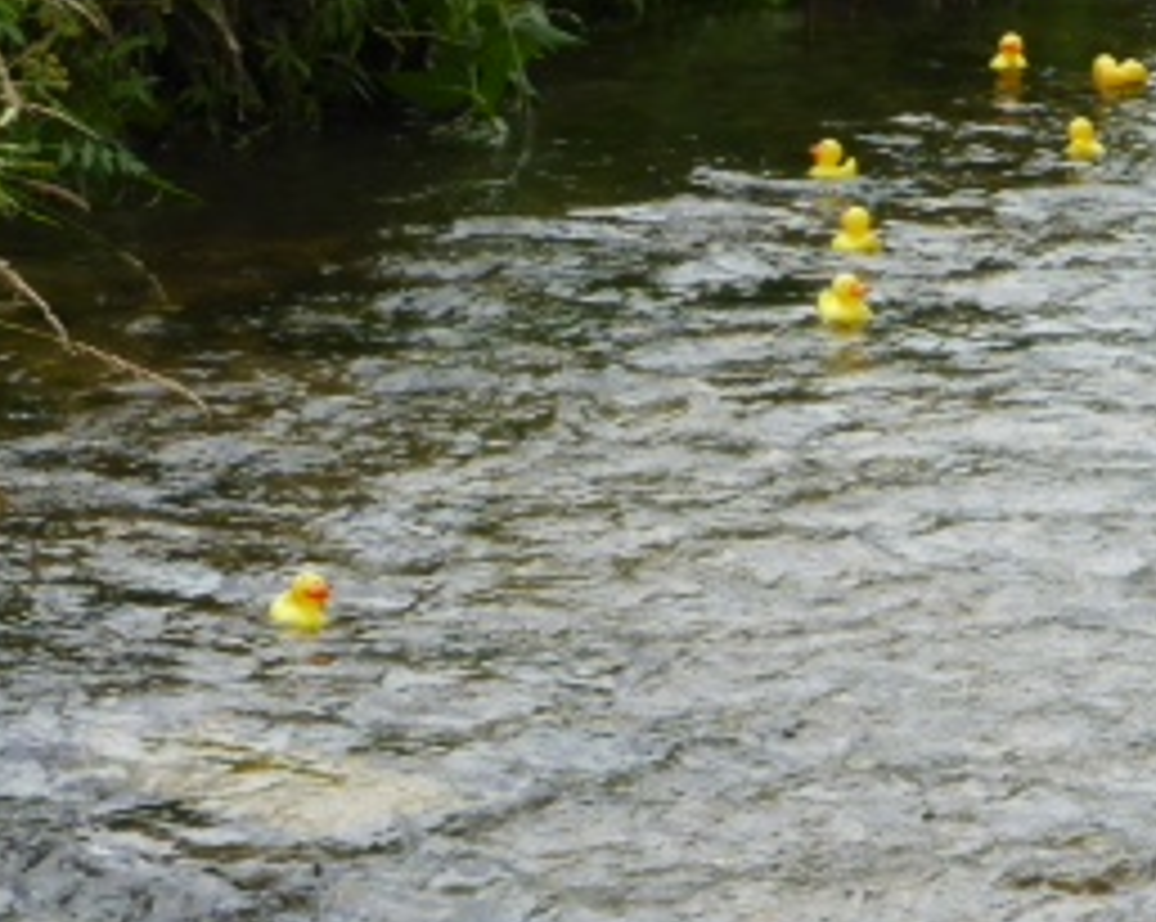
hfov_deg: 9.3
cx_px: 922
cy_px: 639
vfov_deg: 7.5
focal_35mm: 207
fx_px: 7074
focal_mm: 14.2
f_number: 5.1
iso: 125
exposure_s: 1/250
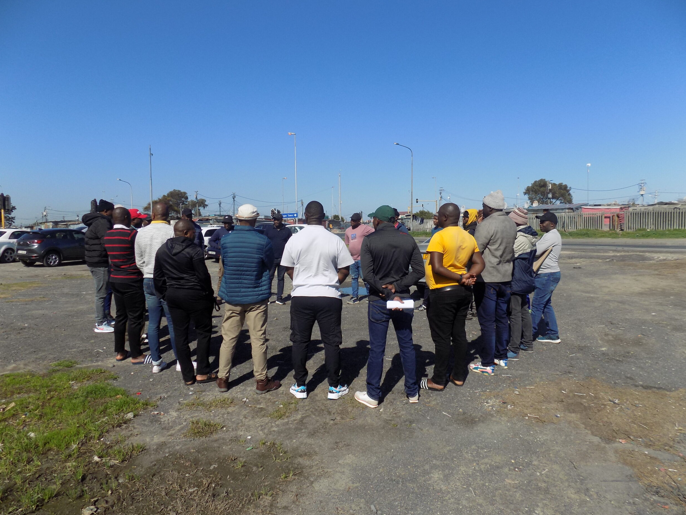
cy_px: 262
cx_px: 334
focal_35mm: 24
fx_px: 476
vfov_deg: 56.8
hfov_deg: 71.6
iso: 80
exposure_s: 1/160
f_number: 9.9
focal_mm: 4
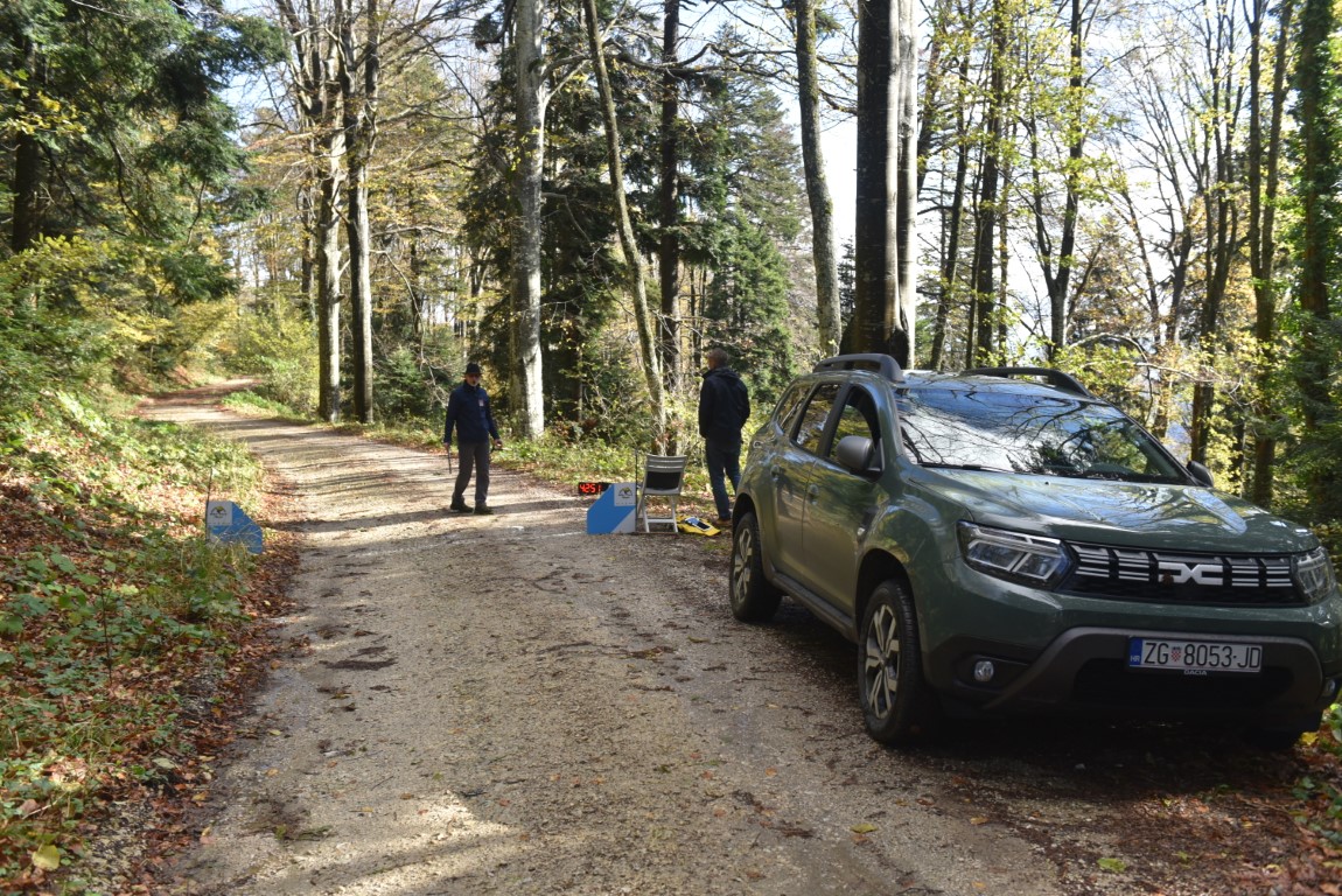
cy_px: 448
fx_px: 1305
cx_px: 671
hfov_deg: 54.4
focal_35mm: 35
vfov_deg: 37.9
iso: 800
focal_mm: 35
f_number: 3.5
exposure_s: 1/1000
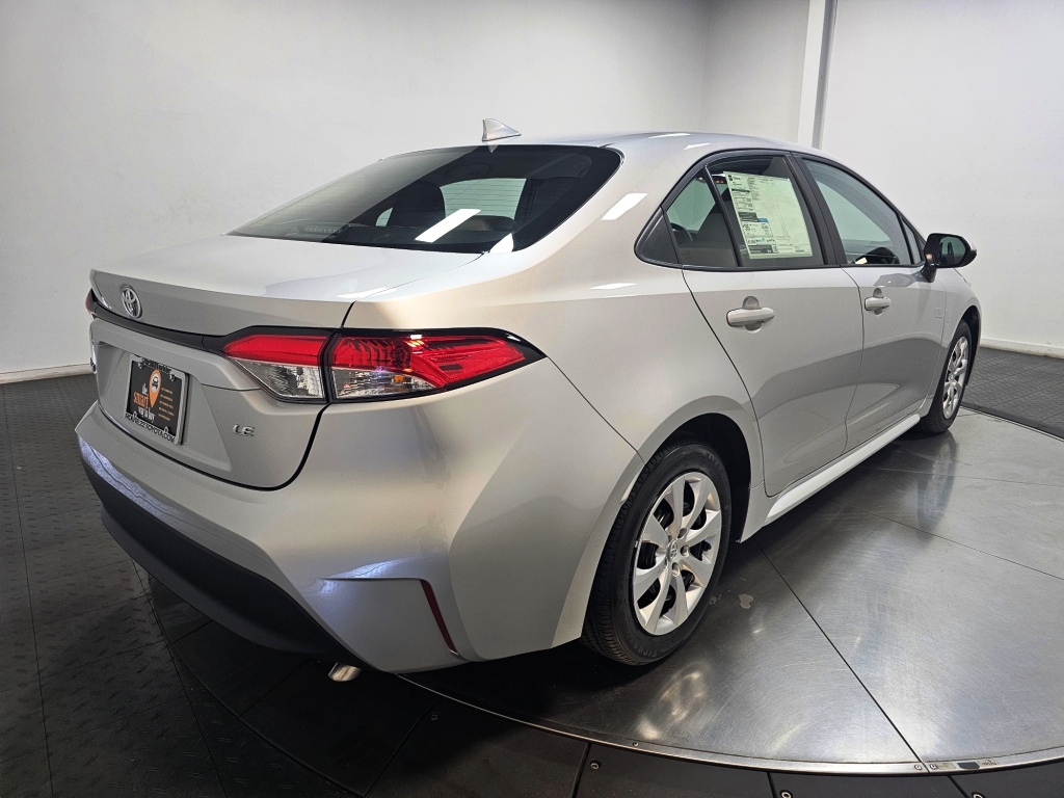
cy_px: 399
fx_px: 707
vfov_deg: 58.9
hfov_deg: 73.9
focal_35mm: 23
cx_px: 532
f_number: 1.7
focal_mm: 6.3
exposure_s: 1/120
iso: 400
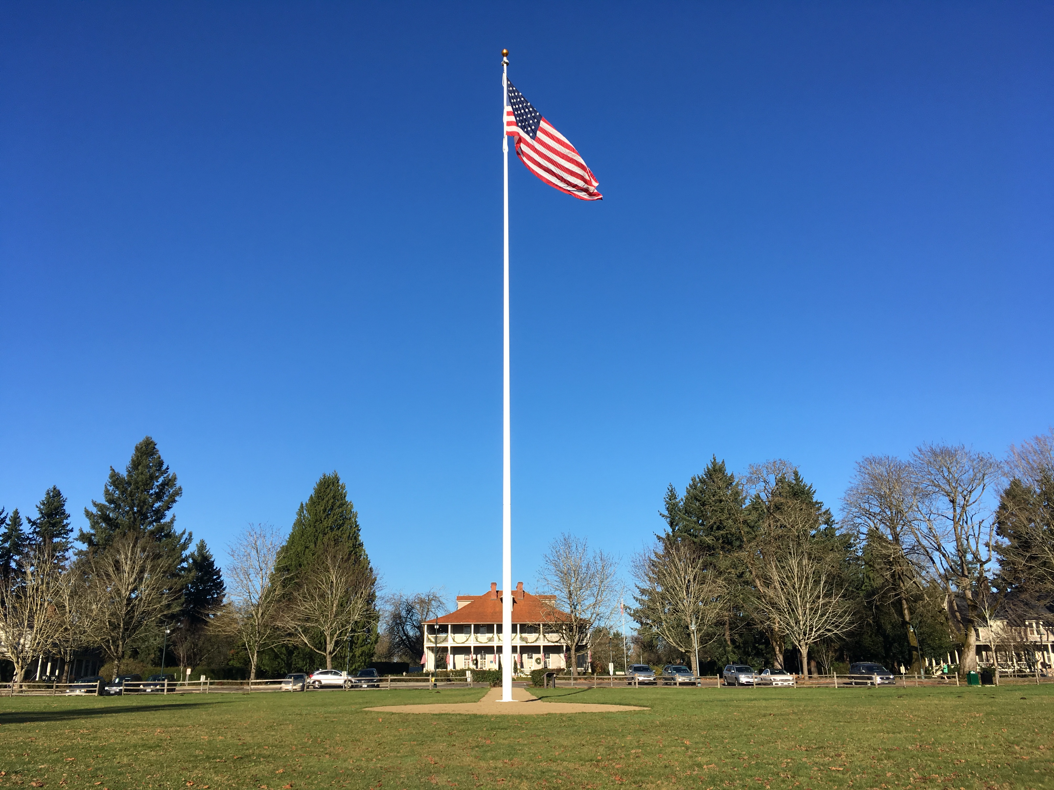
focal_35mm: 29
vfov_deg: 48.2
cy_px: 395
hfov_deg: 61.7
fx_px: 883
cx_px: 527
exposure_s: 1/1374
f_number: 2.2
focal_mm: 4.15
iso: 25
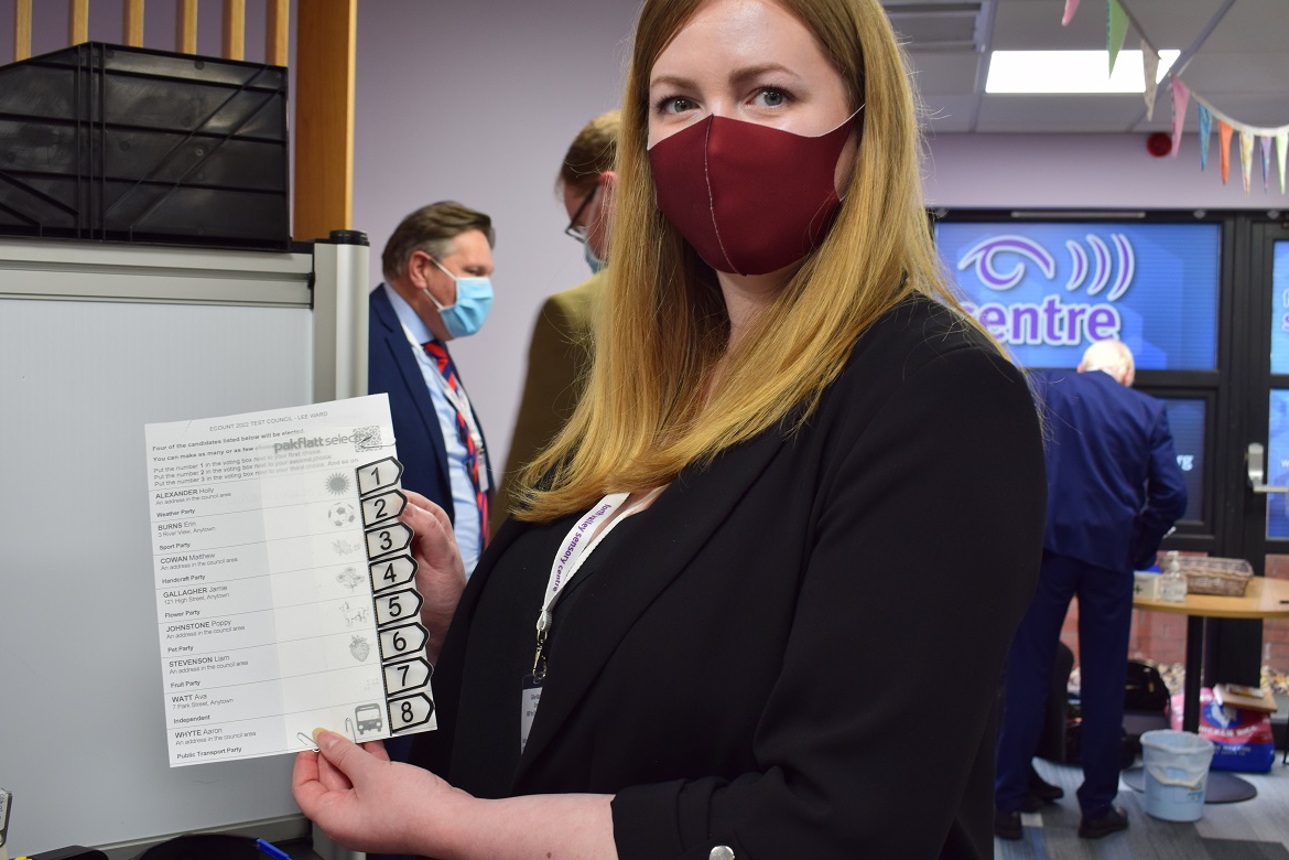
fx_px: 1432
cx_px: 638
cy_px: 430
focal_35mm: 40
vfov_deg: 33.4
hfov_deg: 48.5
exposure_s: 1/25
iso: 400
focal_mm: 26
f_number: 7.1
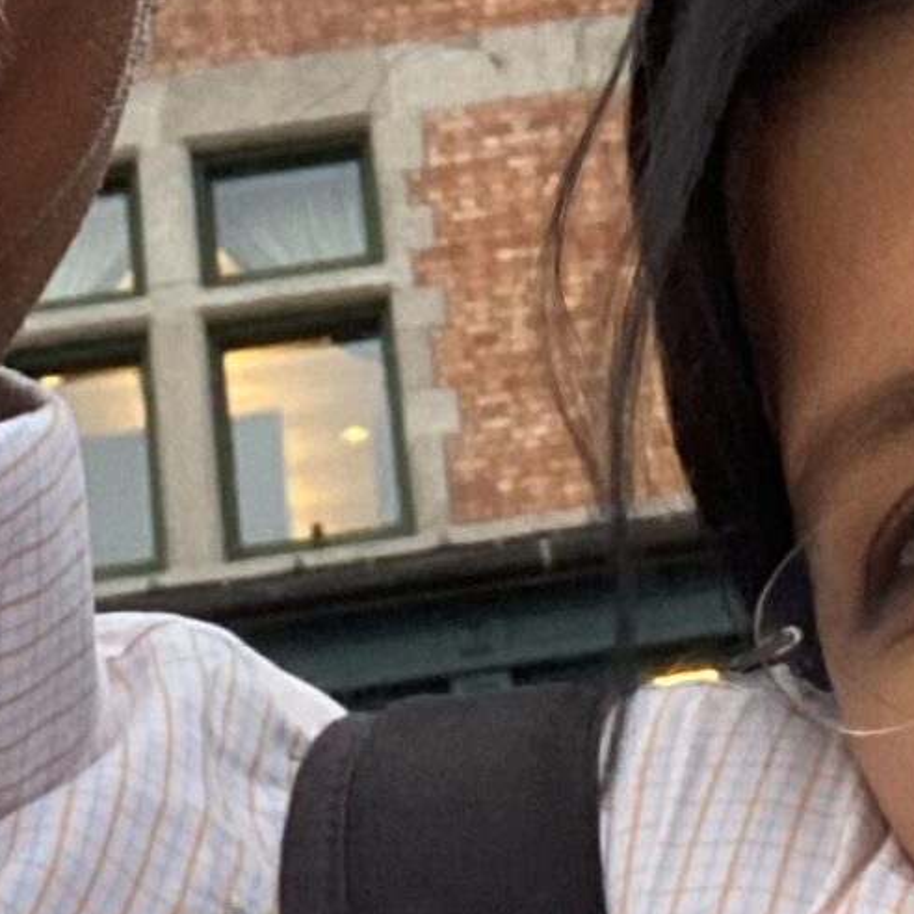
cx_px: 492
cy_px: -704
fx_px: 4122
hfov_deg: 12.7
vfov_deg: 11.7
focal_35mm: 138
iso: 200
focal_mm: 2.71
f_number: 2.2
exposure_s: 1/60
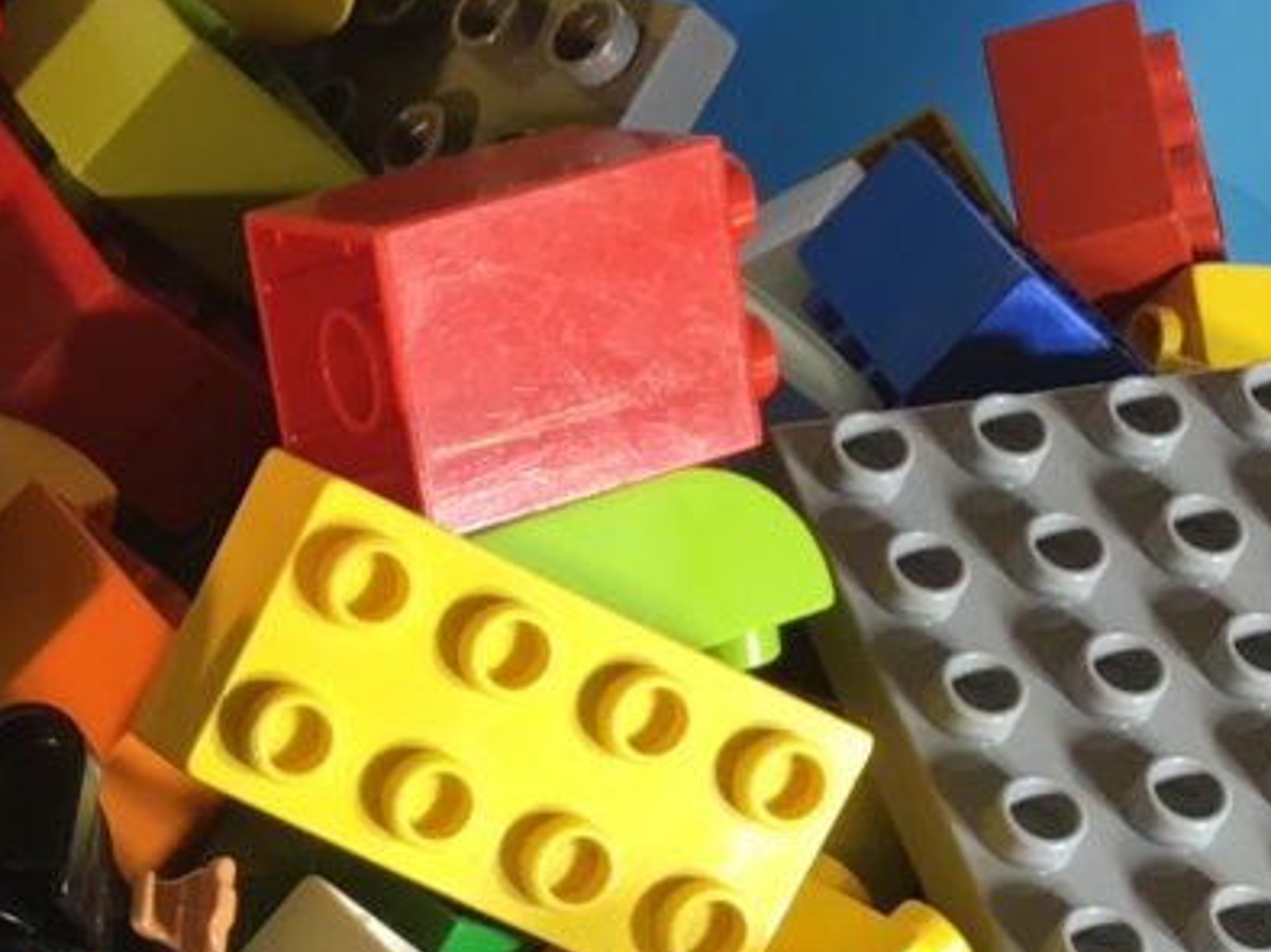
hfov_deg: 15.8
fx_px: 4440
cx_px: -184
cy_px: 1207
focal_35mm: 121
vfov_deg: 11.9
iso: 25
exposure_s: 1/100
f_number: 2.4
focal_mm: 3.3
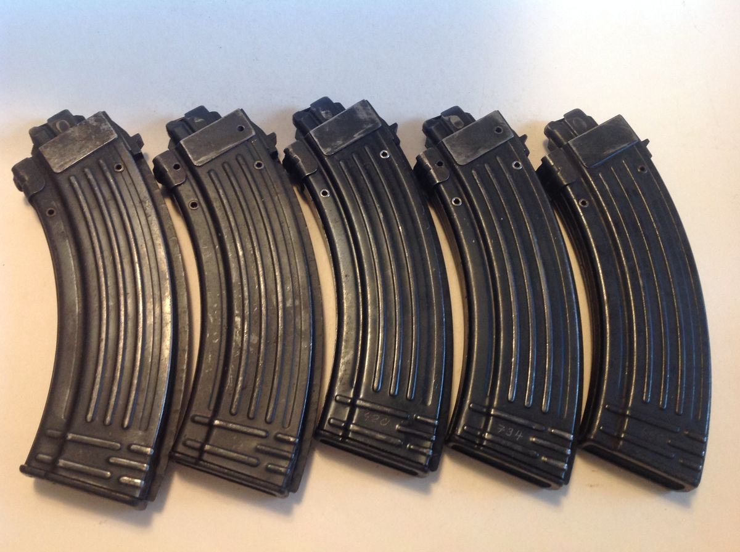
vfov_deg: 40.6
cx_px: 370
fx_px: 747
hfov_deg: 52.7
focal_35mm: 35
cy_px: 276
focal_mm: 4.28
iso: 100
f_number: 2.4
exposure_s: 1/15
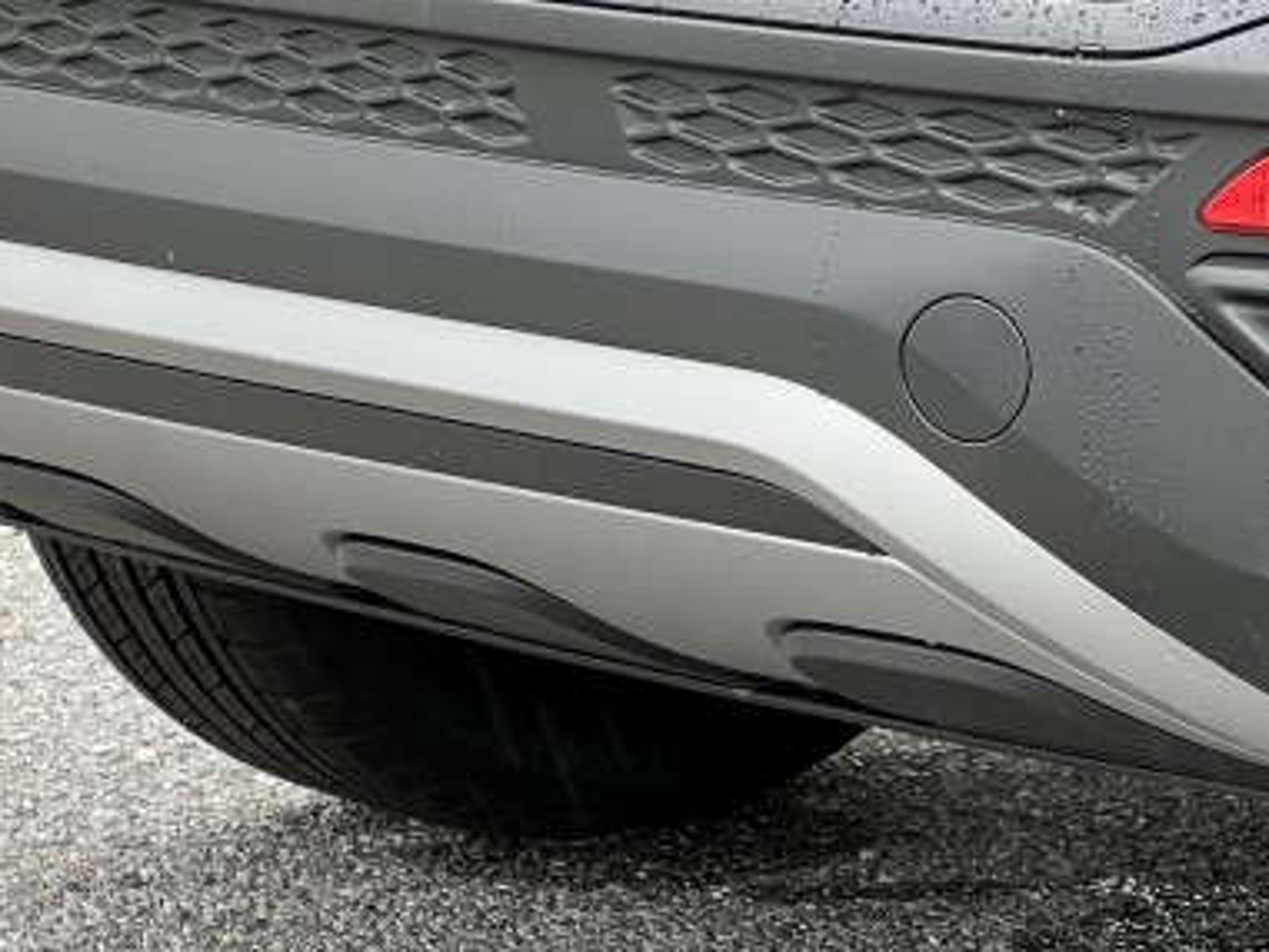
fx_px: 7591
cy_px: -266
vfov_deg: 7.1
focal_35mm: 207
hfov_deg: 9.5
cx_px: 1053
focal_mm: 9
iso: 100
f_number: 2.8
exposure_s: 1/99
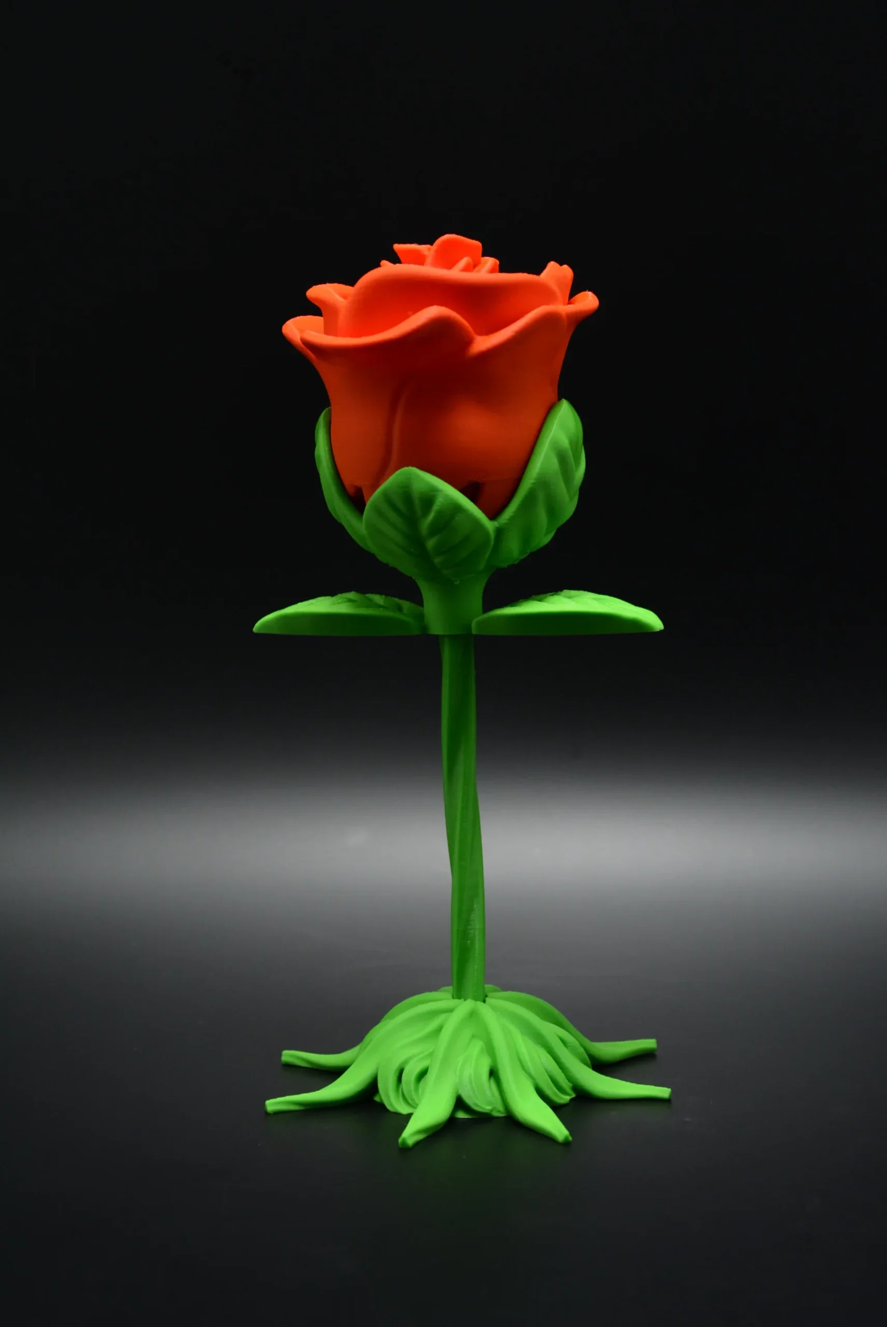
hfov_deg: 19.0
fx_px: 2656
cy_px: 664
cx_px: 444
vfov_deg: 28.1
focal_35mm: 72
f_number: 4.8
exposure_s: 1/40
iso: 800
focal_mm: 48
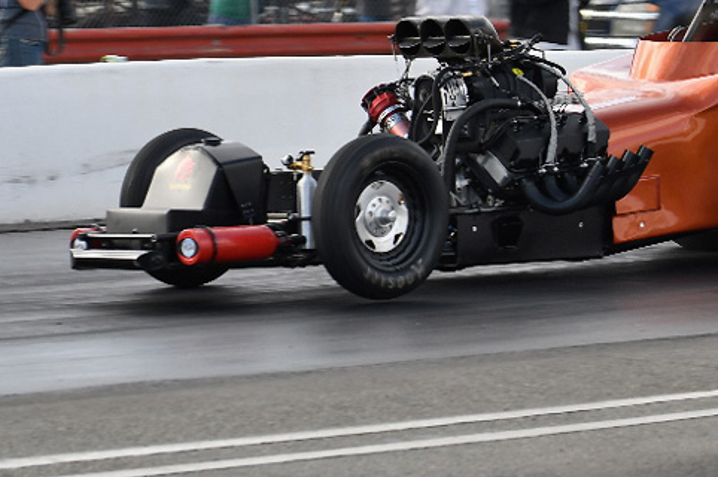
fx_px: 4342
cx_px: 565
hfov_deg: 9.4
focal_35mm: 218
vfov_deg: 6.3
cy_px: 114
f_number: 5.6
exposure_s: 1/800
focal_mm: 70
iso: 160
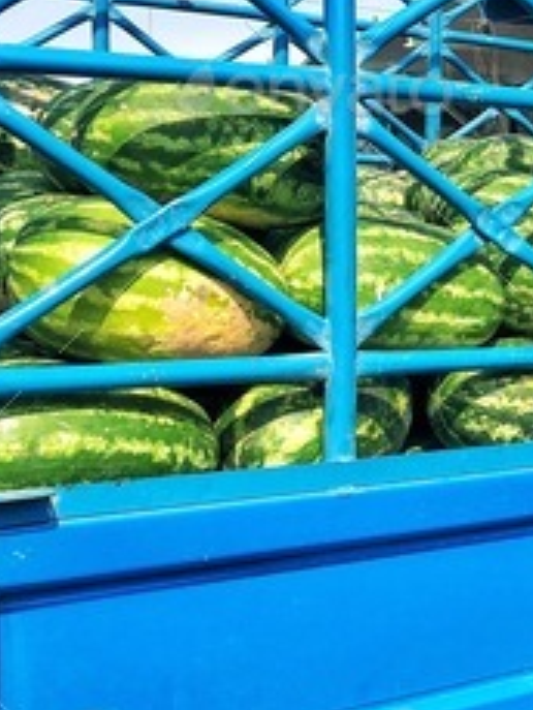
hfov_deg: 18.4
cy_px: 313
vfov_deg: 27.0
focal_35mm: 72
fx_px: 1477
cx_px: 769
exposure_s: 1/1499
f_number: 1.8
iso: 20
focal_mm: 4
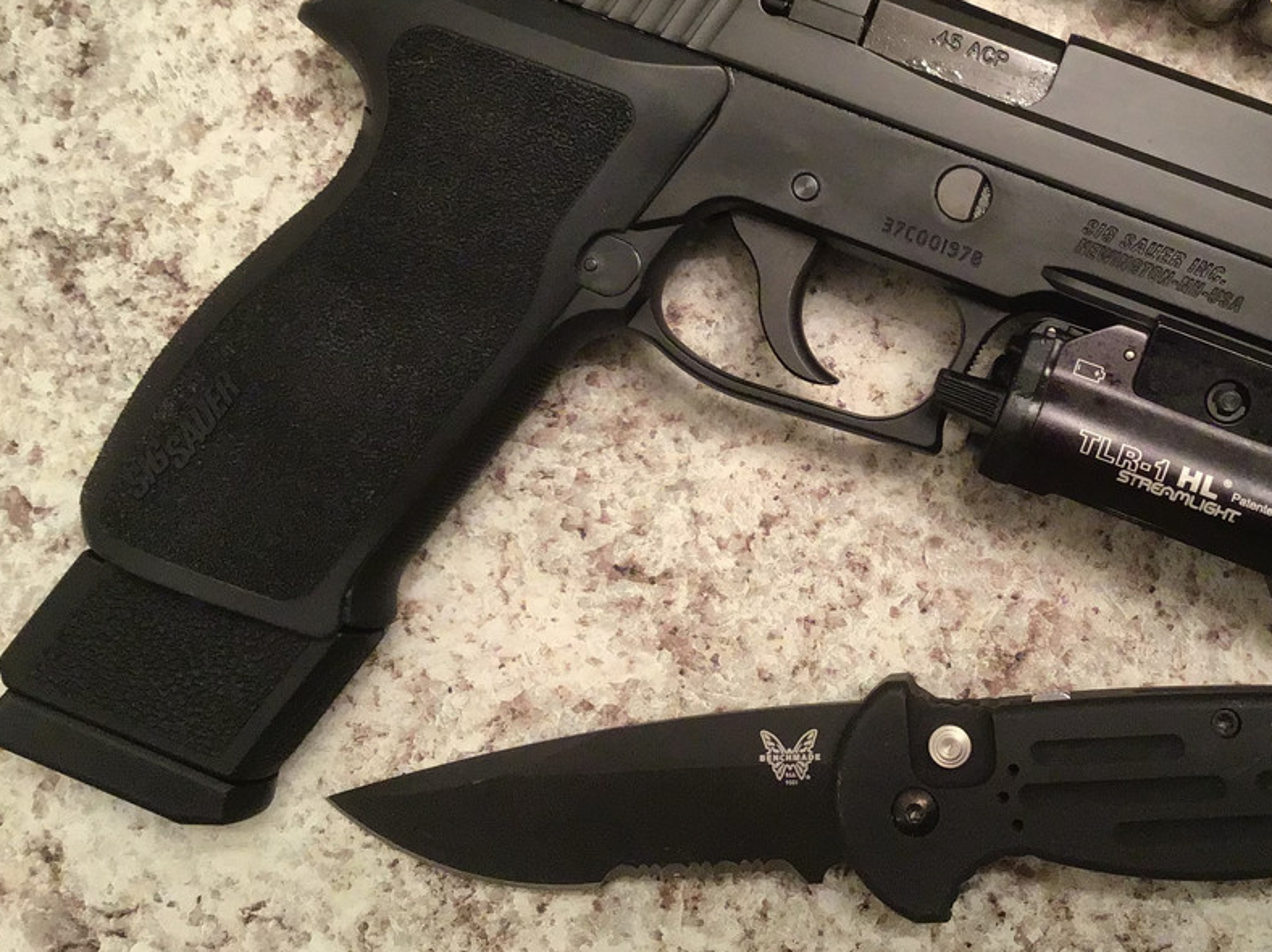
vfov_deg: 34.0
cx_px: 815
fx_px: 1542
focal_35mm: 42
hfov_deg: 44.4
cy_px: 326
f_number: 2.4
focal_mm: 3.3
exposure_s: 1/30
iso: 200
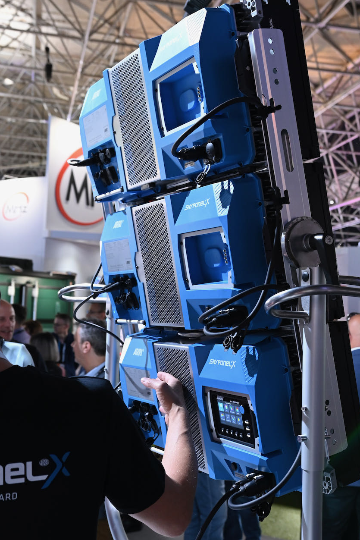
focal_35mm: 46
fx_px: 690
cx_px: 180
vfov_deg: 42.7
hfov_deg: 29.3
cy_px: 267
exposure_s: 1/50
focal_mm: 30
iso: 1250
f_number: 5.6
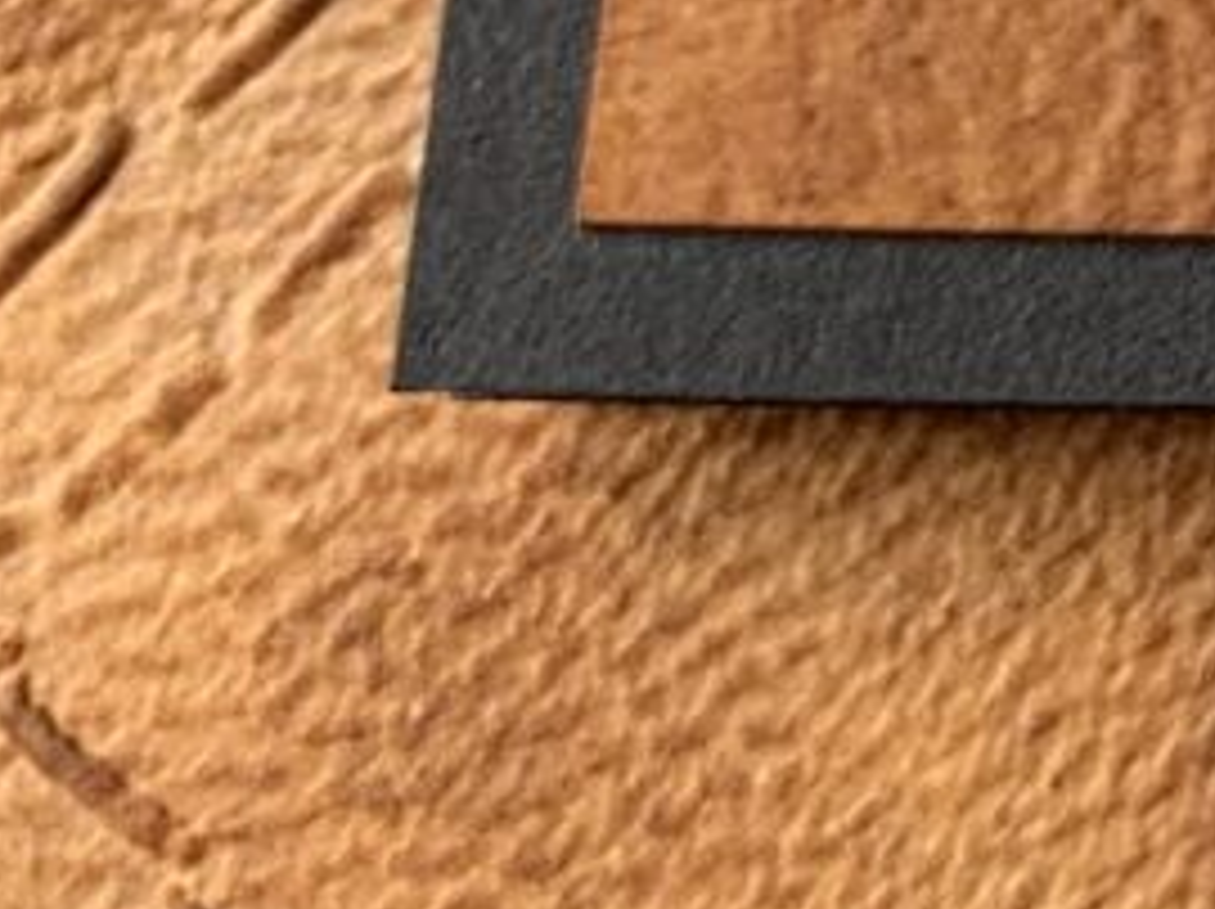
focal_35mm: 185
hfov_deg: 9.5
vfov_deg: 7.4
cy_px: -1444
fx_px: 6488
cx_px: 2974
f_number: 1.8
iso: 32
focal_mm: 4.25
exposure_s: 1/121
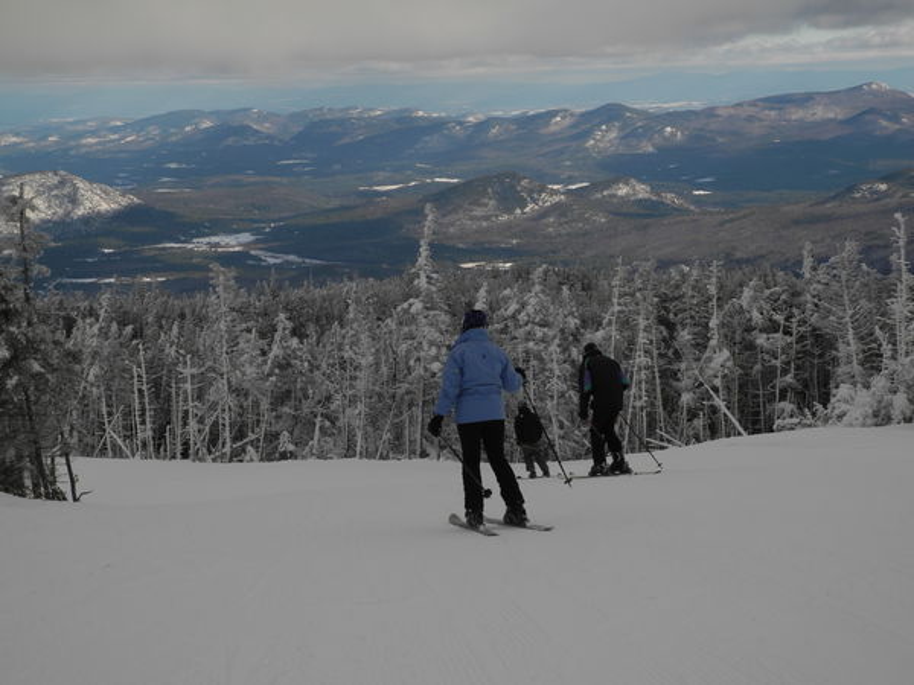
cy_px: 342
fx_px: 1795
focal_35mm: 68
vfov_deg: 21.6
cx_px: 457
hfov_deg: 28.6
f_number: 4.5
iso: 100
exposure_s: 1/1250
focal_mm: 14.5
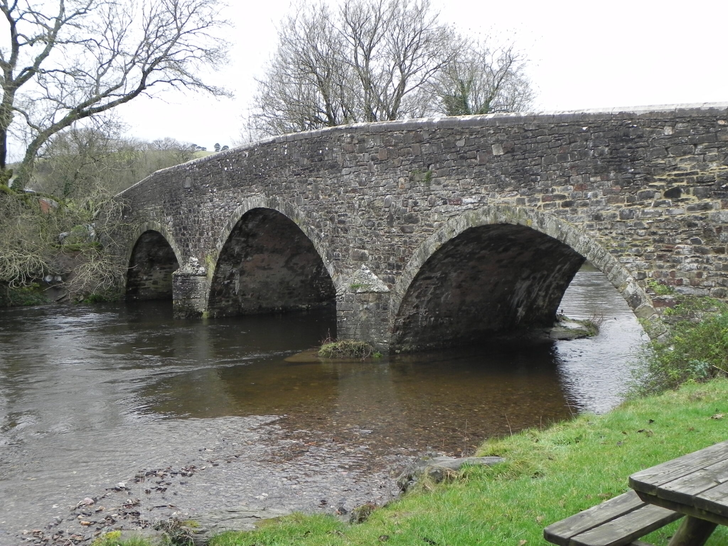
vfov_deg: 38.7
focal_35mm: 37
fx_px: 778
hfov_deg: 50.1
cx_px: 364
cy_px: 273
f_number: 3.5
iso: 160
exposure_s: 1/120
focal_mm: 6.6
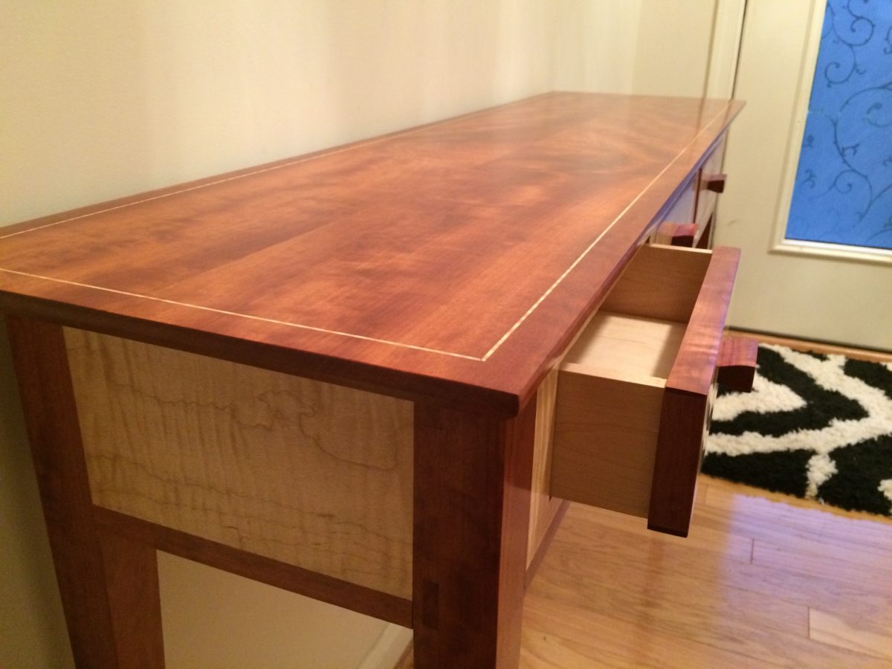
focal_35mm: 29
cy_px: 334
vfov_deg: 48.2
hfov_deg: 61.7
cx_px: 446
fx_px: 747
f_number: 2.2
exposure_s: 1/20
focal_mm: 4.15
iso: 320
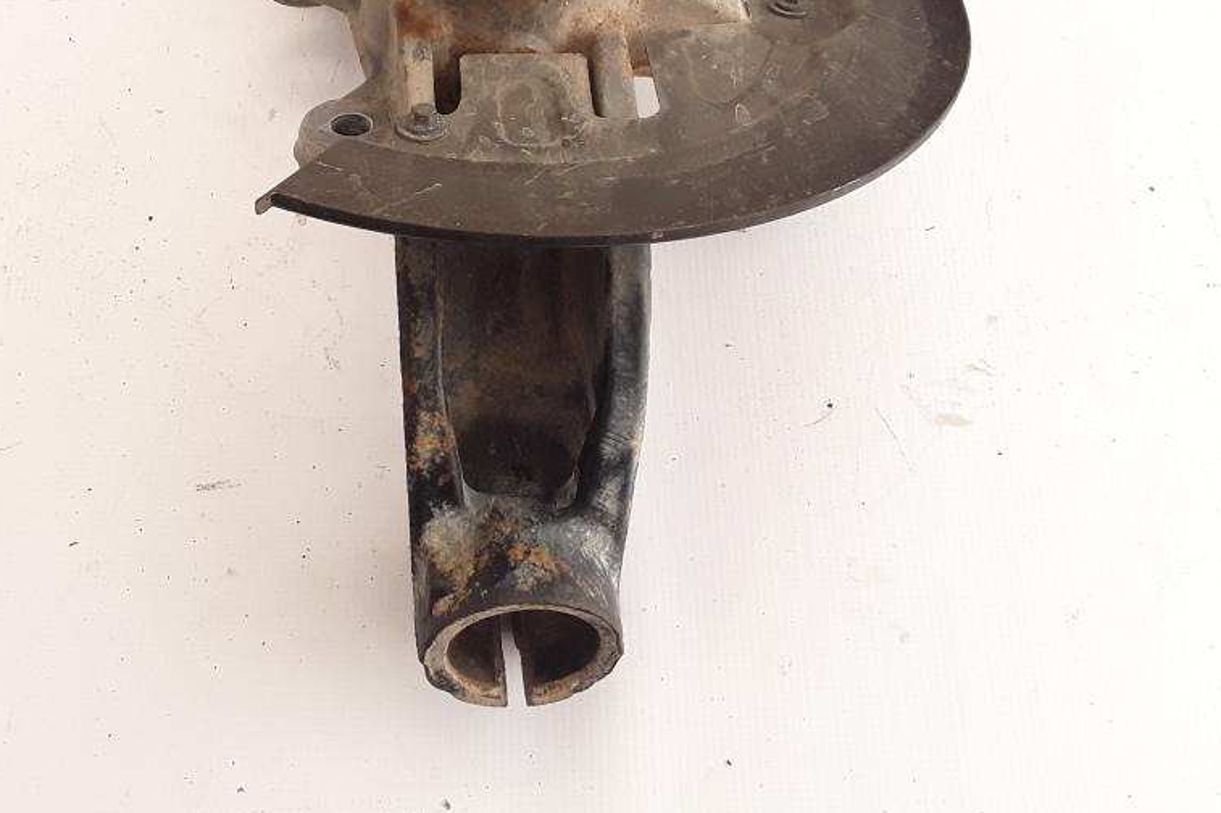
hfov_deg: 50.3
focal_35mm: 38
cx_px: 468
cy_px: 202
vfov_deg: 34.3
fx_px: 1288
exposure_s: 1/50
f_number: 1.9
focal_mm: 2.91
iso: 50
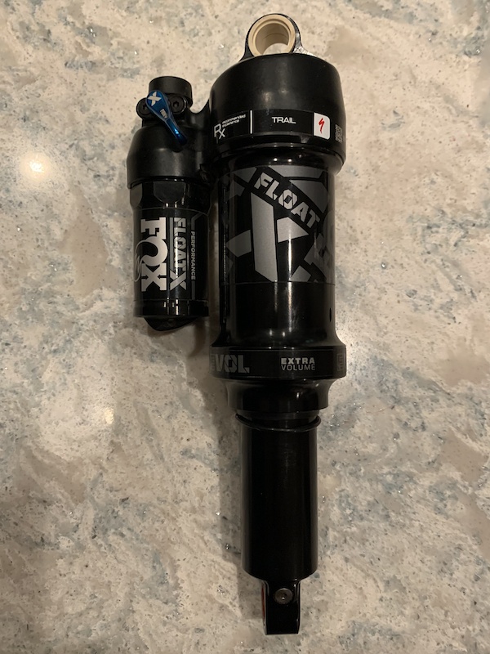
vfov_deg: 67.3
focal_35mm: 26
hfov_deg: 53.1
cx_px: 245
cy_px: 327
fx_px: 491
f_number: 1.8
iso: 250
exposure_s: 1/60
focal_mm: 4.25
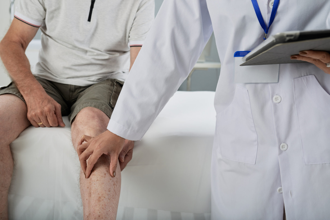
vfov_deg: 37.9
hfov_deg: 54.4
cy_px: 110
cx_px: 165
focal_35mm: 35
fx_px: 321
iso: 200
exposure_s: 1/250
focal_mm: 35
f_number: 4.8
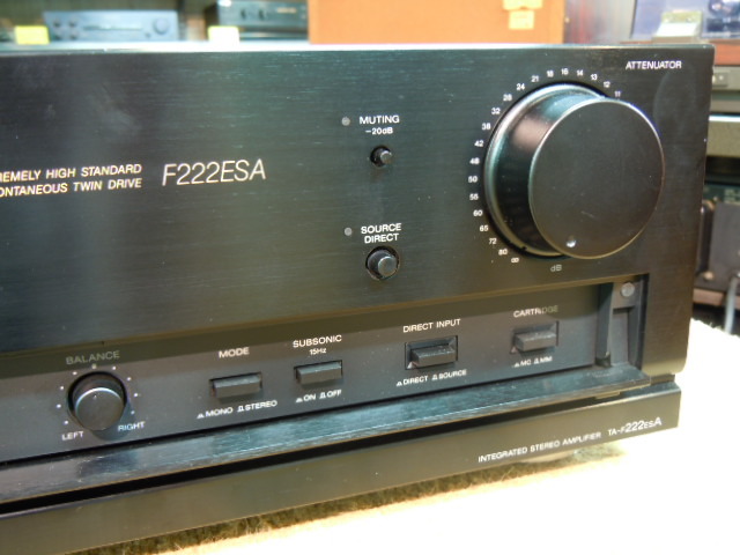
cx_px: 370
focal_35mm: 34
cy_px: 278
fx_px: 727
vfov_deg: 41.8
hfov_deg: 54.0
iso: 100
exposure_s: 2
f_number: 3.6
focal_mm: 6.2
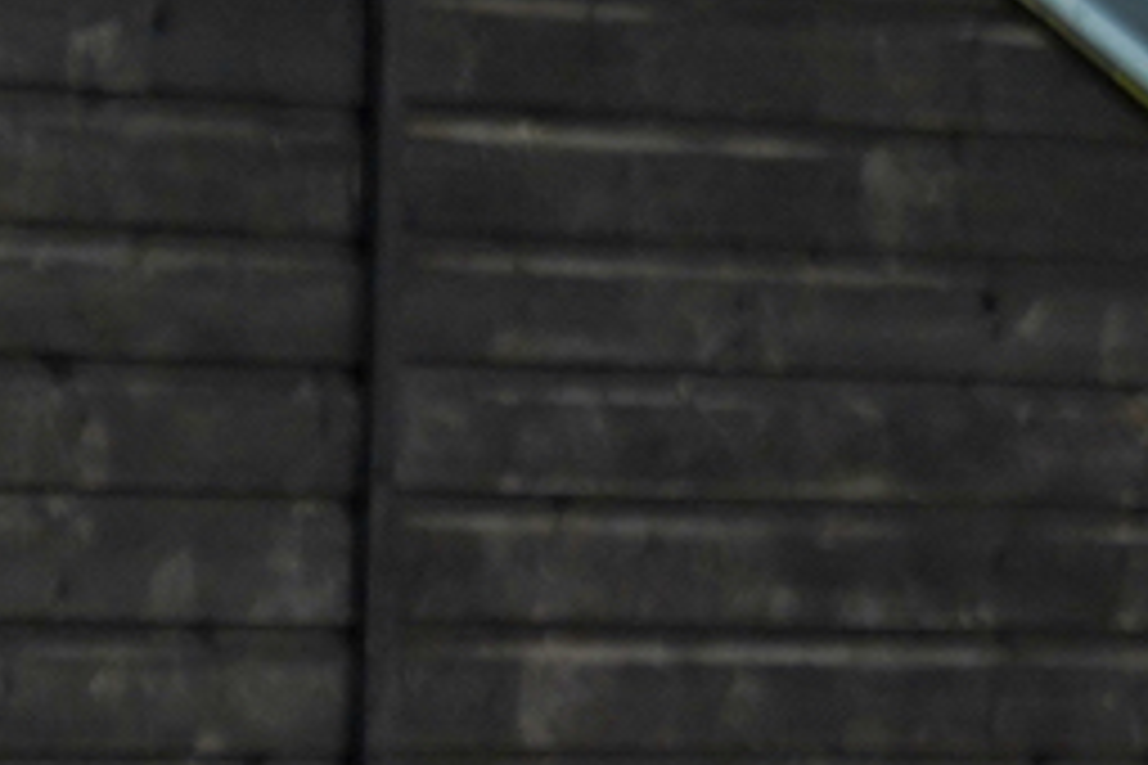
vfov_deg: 2.5
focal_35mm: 549
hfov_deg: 3.6
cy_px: 2149
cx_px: -2476
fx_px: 17506
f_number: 4
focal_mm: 70
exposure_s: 1/320
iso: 320
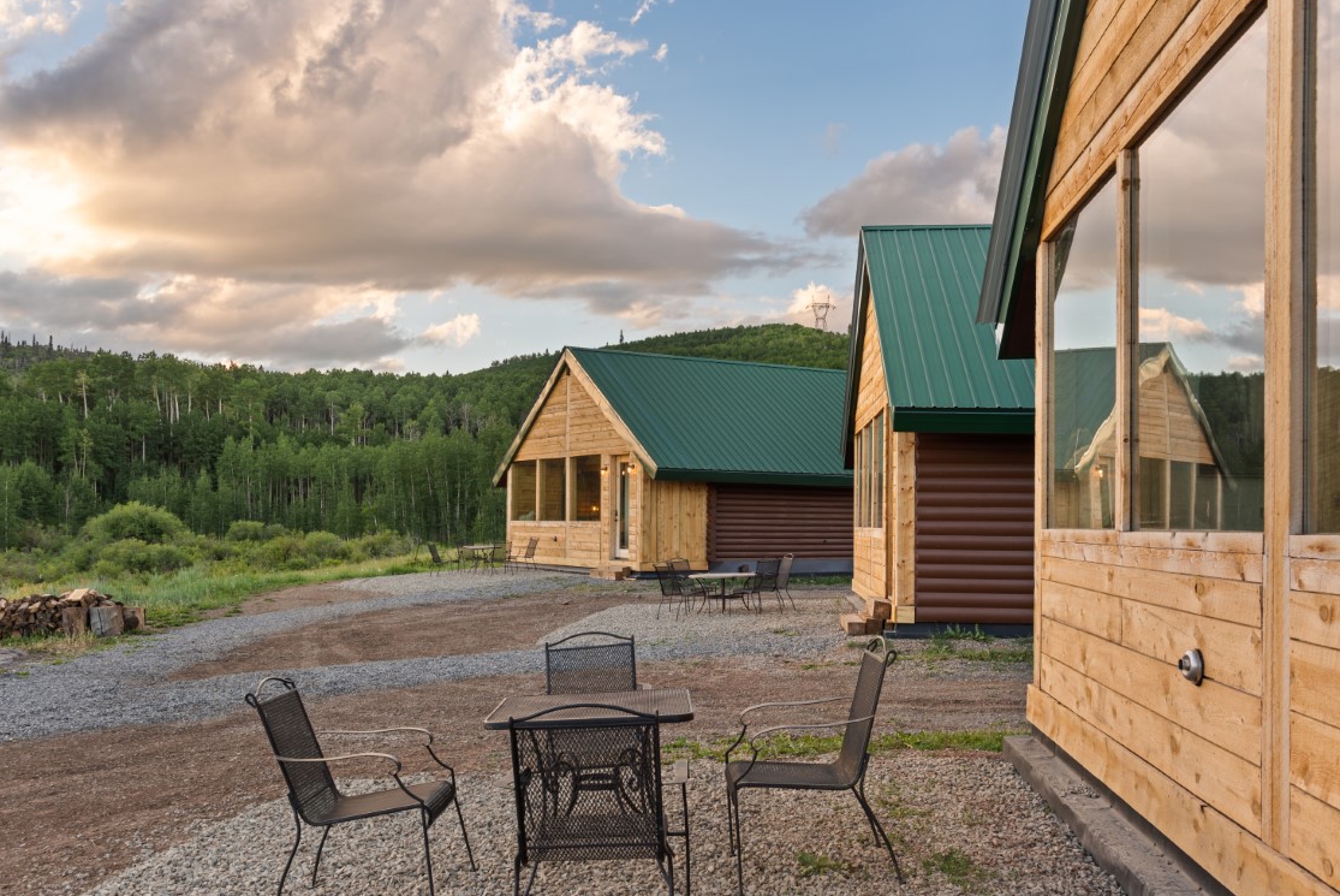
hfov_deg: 57.2
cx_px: 666
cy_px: 453
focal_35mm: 33
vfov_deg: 40.0
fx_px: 1229
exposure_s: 1/8
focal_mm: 32
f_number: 8
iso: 100
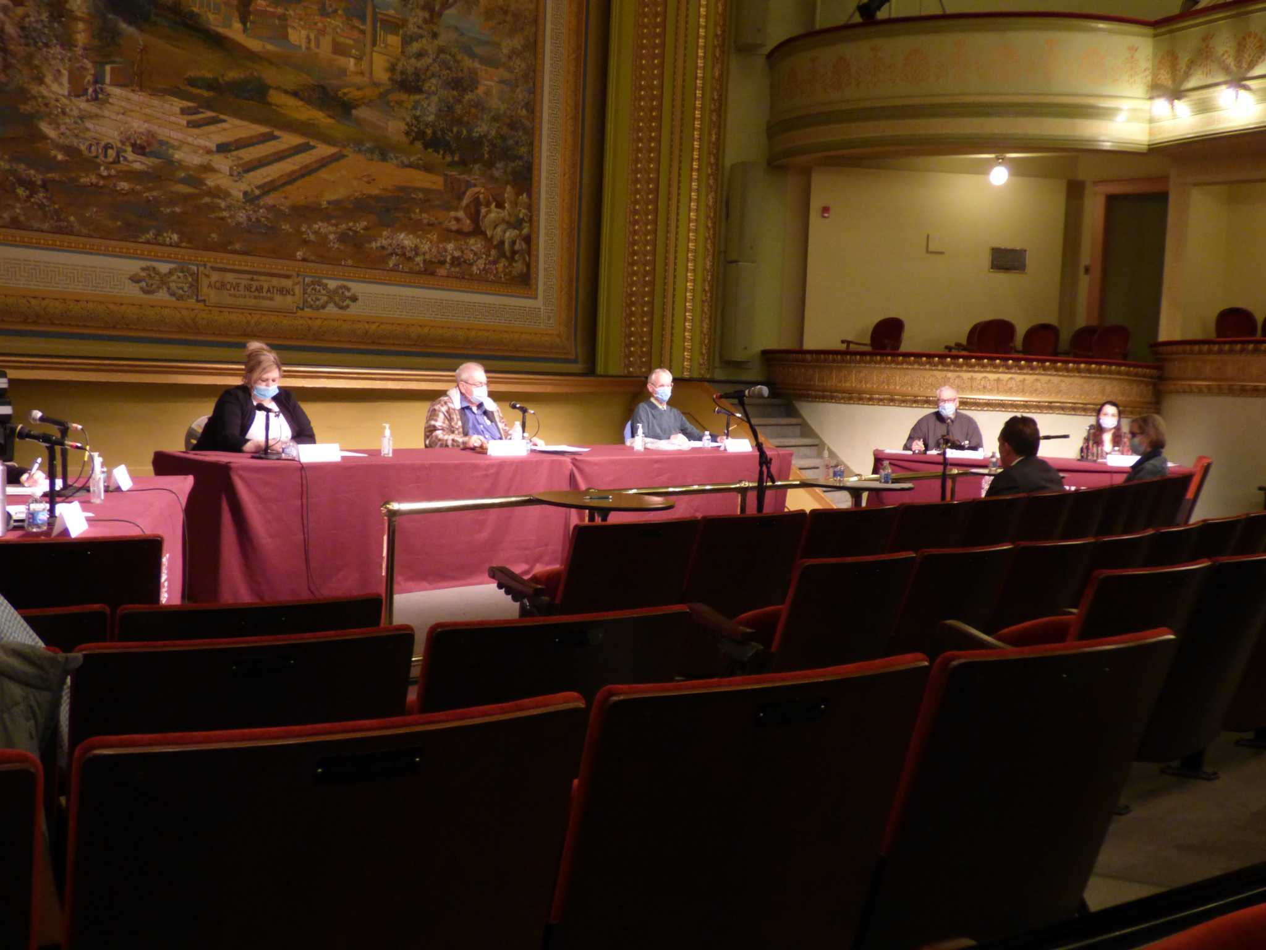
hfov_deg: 51.4
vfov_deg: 39.7
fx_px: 1317
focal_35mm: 36
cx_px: 633
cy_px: 475
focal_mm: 6.47
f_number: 3.5
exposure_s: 1/6
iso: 400
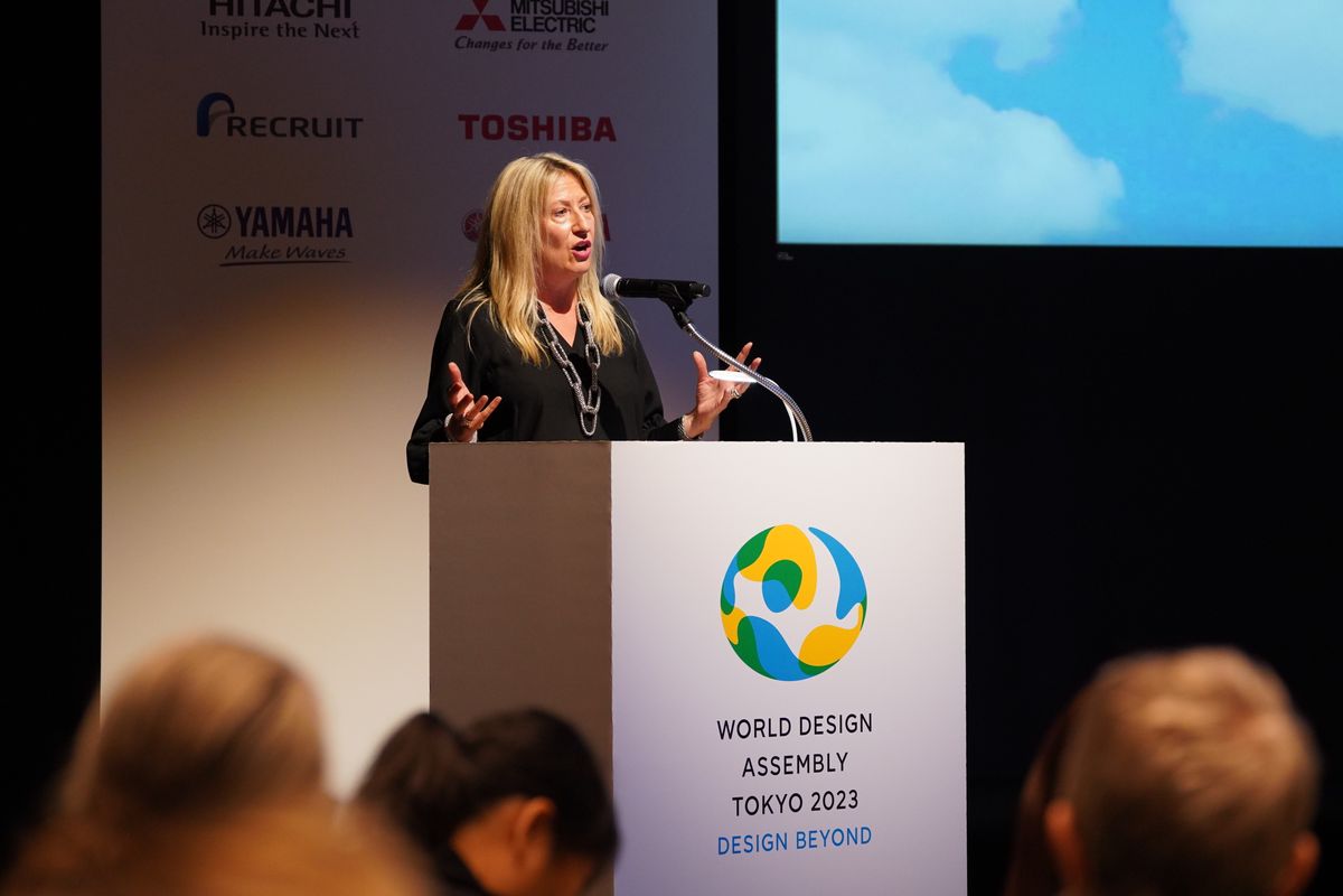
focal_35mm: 133
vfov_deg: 10.3
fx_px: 4961
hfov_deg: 15.4
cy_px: 448
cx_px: 672
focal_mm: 89
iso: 1600
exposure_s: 1/250
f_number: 2.8
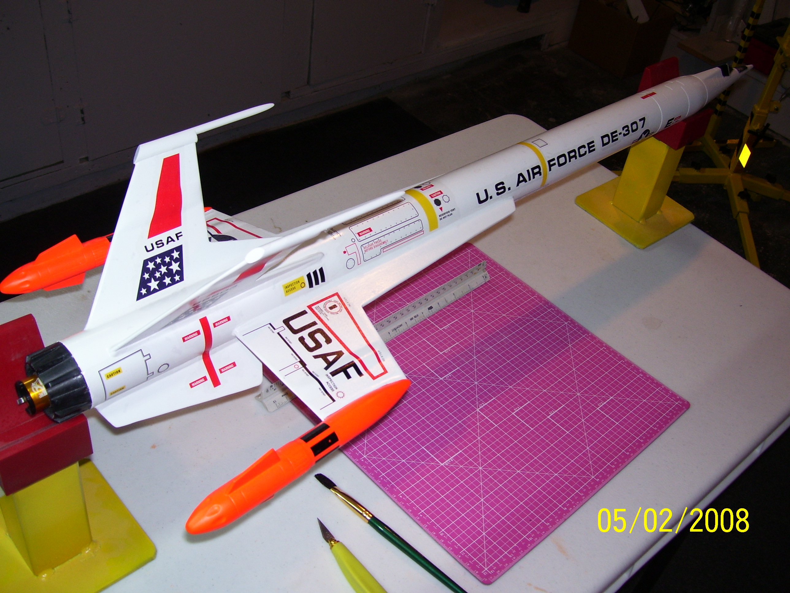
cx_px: 395
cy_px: 296
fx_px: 844
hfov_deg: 50.1
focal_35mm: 37
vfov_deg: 38.7
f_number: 2.7
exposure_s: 1/60
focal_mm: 6
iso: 80
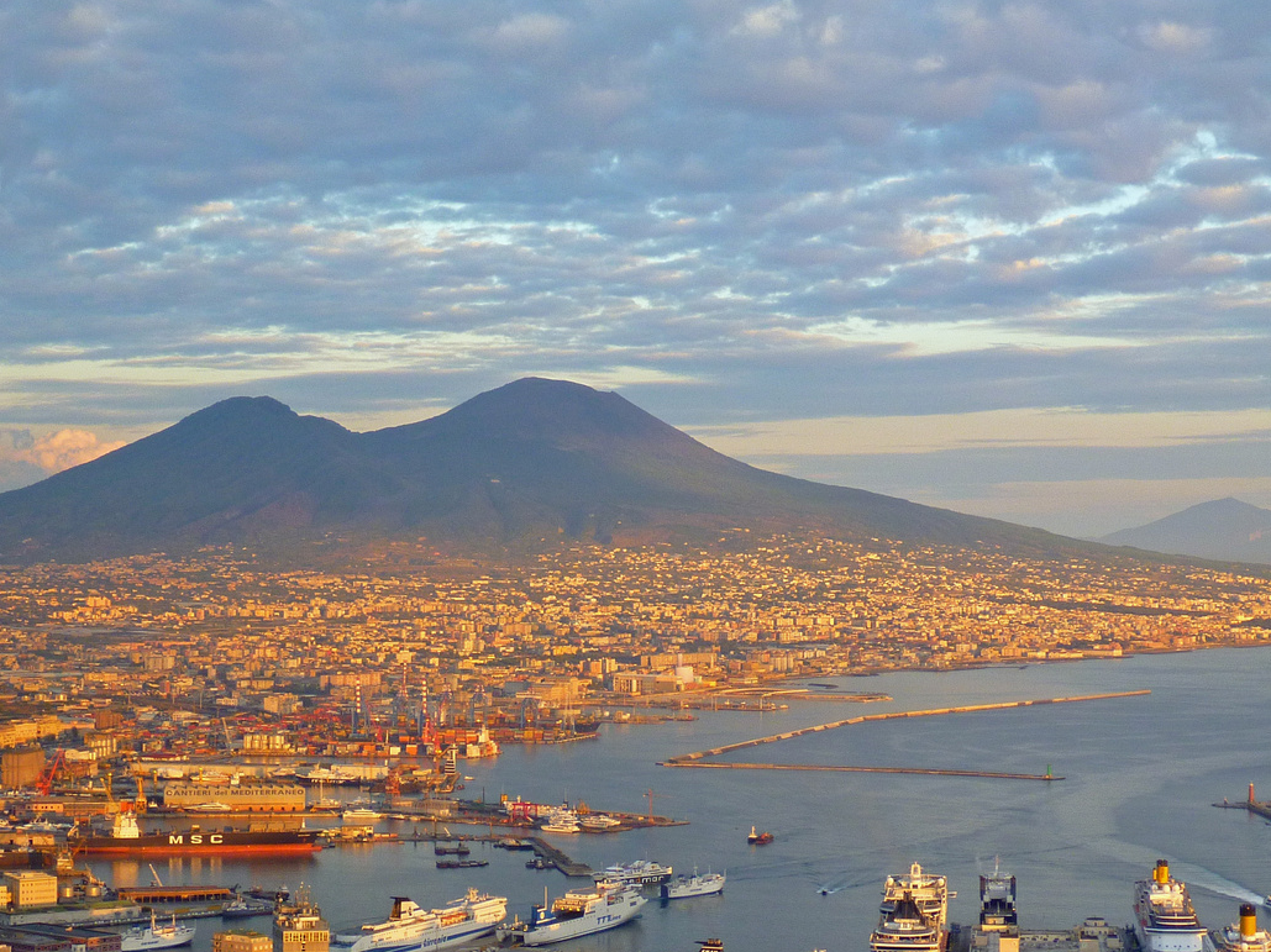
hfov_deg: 25.3
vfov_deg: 19.1
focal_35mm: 77
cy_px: 438
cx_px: 611
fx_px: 2826
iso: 200
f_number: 4.9
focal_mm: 9.8
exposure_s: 1/80
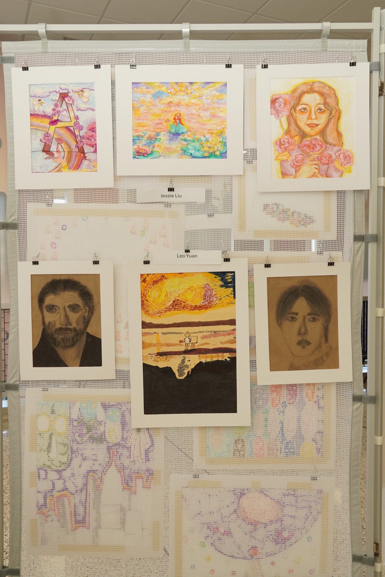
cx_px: 192
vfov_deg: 61.9
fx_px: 481
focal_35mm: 30
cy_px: 288
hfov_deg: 43.6
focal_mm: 20
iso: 1250
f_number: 8
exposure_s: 1/125
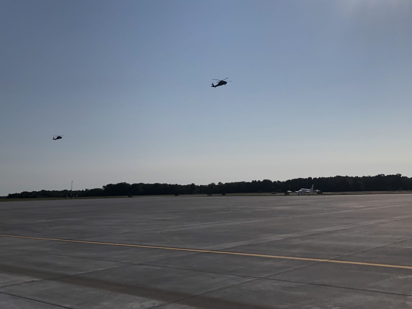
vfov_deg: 35.8
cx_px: 185
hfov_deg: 46.7
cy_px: 119
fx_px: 476
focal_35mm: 40
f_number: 1.8
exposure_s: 1/9804
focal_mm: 3.99
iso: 25
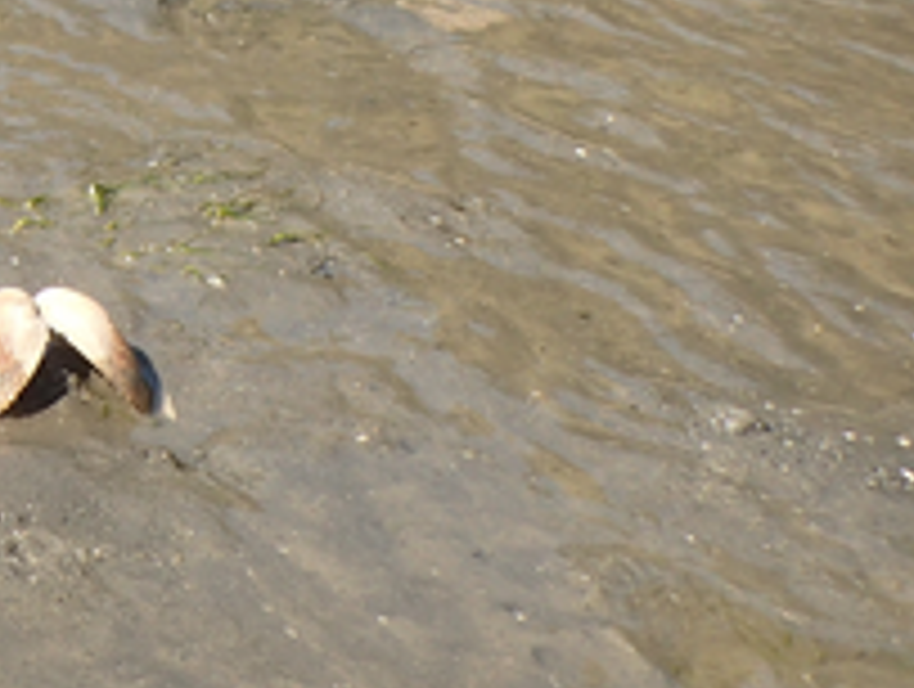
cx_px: -635
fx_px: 2275
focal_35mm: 86
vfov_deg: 16.2
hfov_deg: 18.7
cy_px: -227
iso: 100
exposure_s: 1/640
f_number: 2.8
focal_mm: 4.5
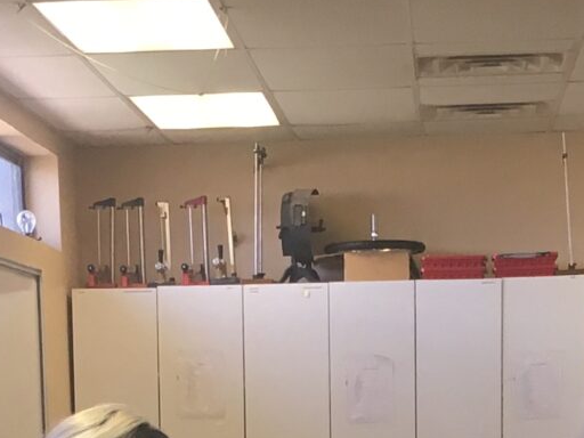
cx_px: 283
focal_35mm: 145
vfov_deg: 9.4
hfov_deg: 13.6
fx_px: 2446
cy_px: 952
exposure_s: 1/30
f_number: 2.2
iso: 25
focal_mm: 4.15
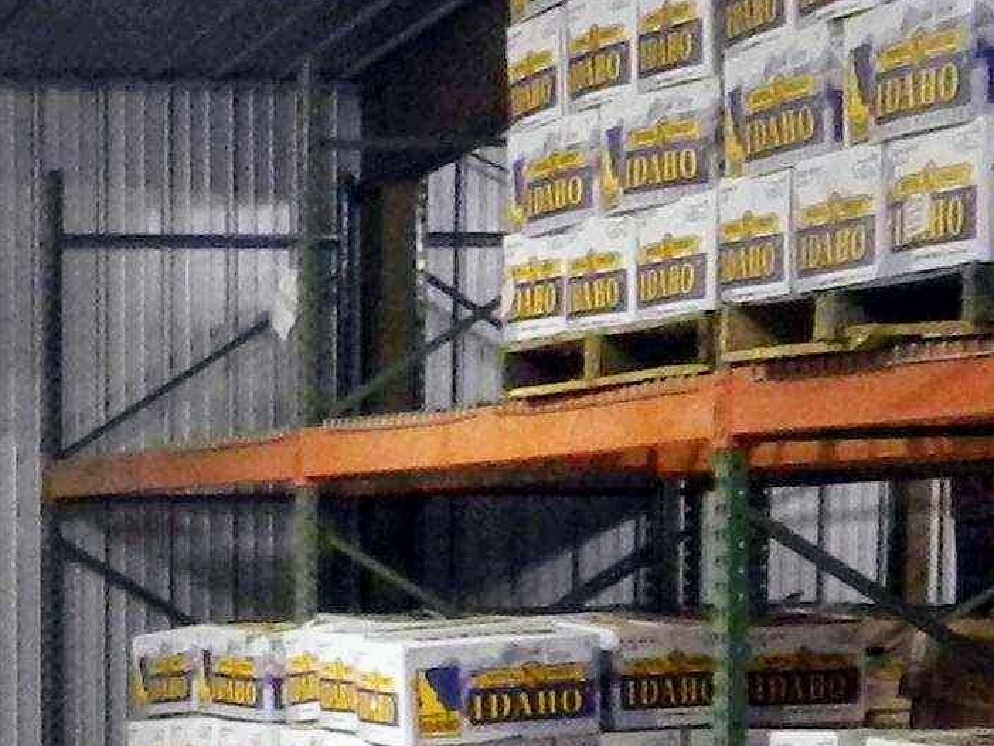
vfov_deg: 11.0
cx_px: -285
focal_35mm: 131
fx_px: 3763
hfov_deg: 14.4
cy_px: 1028
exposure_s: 1/15
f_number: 3.4
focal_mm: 4
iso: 400
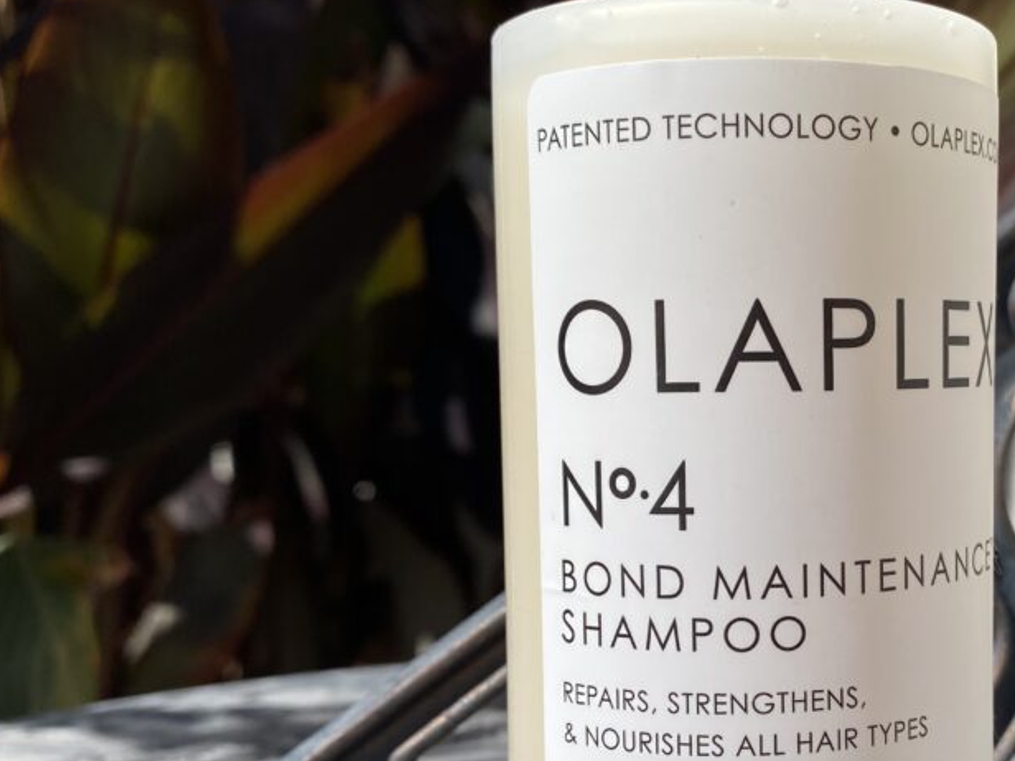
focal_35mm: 49
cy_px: 486
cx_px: 801
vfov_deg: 29.5
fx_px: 1437
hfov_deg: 37.6
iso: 32
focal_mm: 4.25
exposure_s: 1/5495
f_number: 1.8
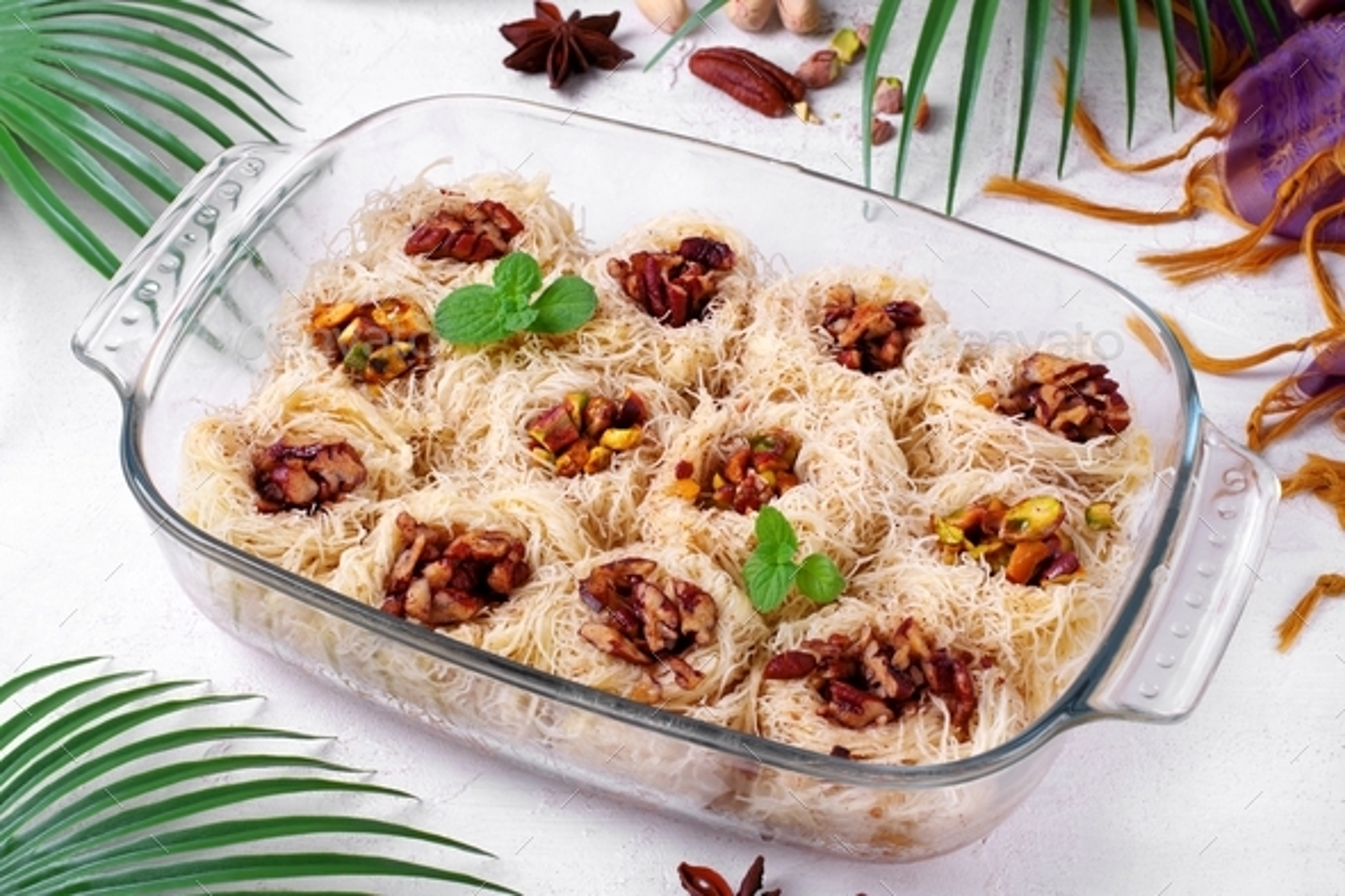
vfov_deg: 18.2
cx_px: 672
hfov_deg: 27.0
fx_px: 2801
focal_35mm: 75
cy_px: 448
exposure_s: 1/160
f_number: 13
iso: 100
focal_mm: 50
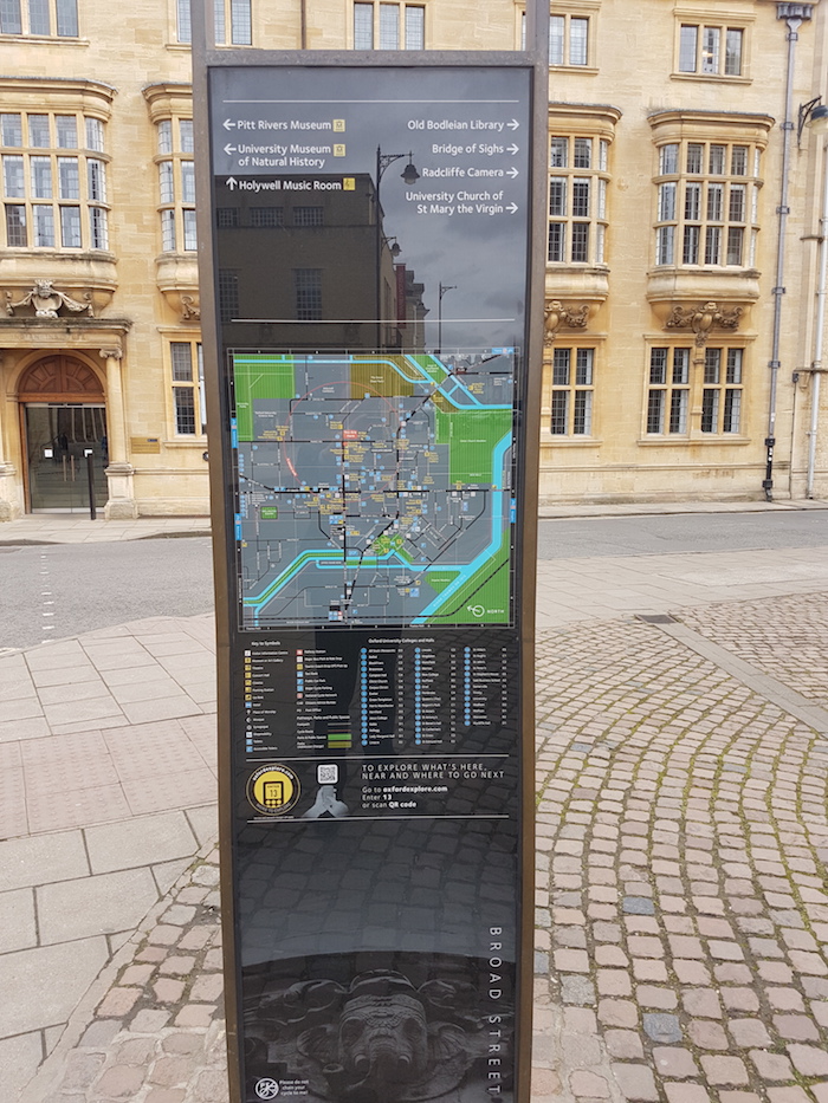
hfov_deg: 53.1
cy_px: 552
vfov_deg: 67.3
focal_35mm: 26
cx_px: 414
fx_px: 829
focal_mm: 4.2
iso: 40
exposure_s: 1/496
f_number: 1.7
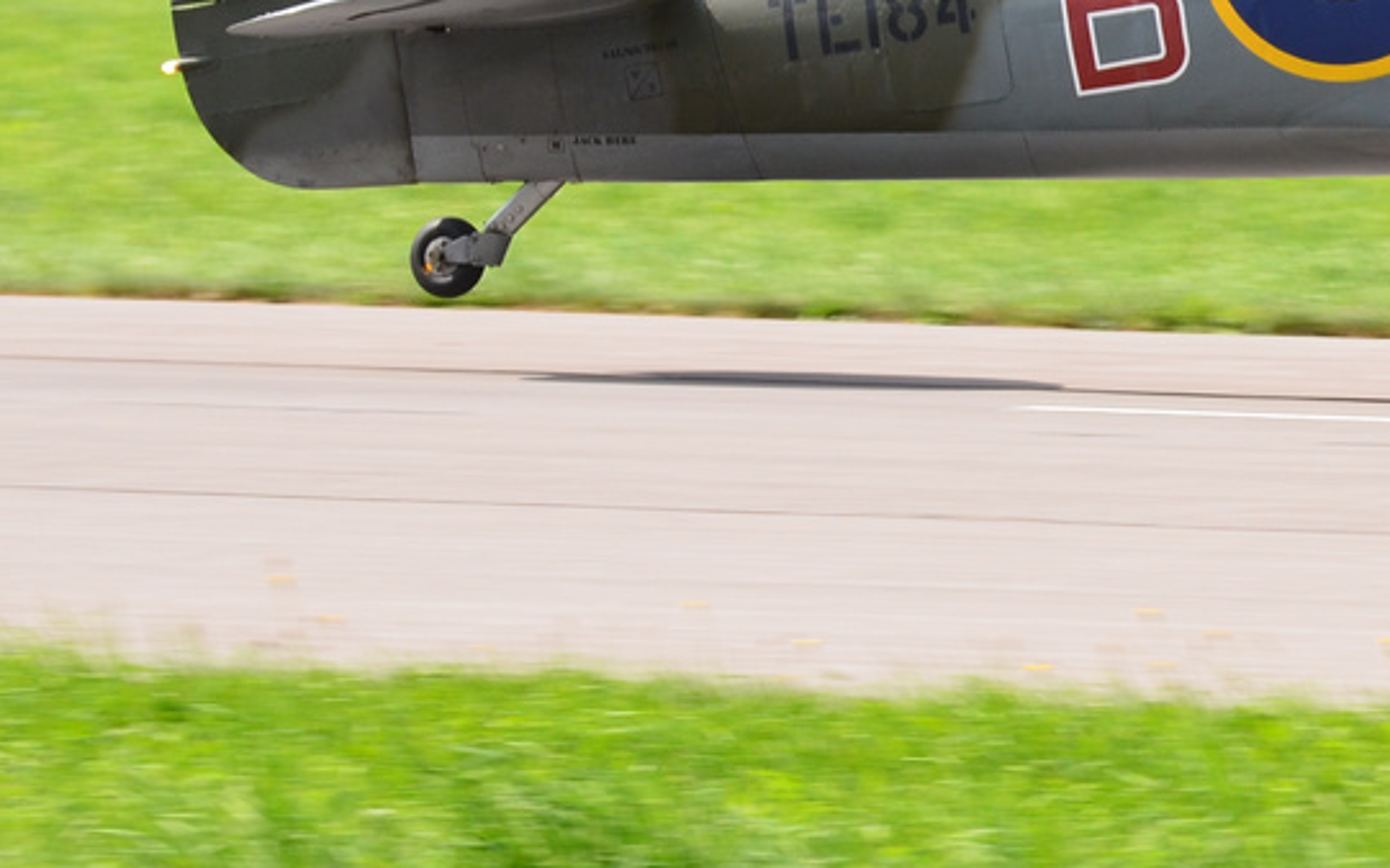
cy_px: -116
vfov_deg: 2.5
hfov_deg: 3.9
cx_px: 1879
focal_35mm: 534
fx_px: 20227
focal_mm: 116
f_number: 7.1
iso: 320
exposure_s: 1/400
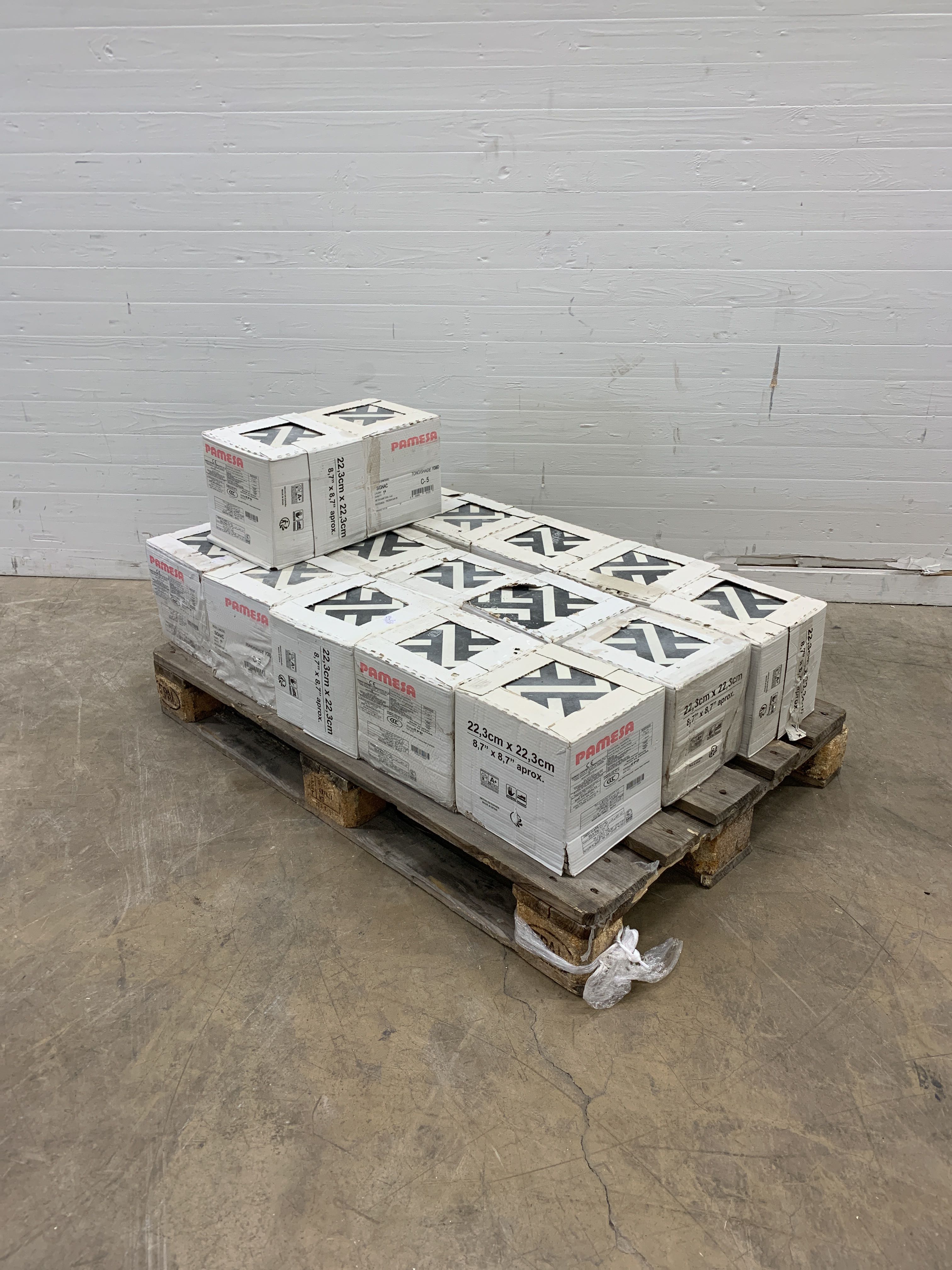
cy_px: 635
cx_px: 476
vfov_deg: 67.3
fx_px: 953
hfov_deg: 53.1
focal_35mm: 26
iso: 100
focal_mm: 4.25
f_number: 1.8
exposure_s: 1/114
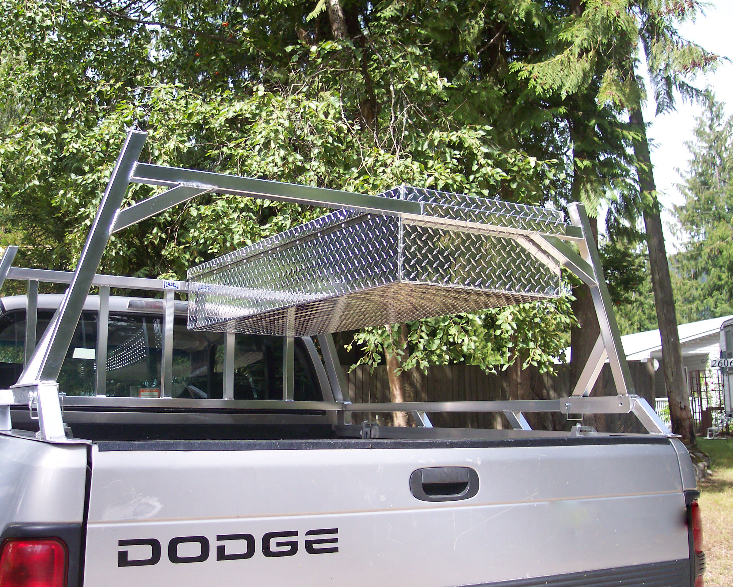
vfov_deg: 37.3
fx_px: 868
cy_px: 295
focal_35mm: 40
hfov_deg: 45.8
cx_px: 342
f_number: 2.8
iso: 120
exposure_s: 1/500
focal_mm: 8
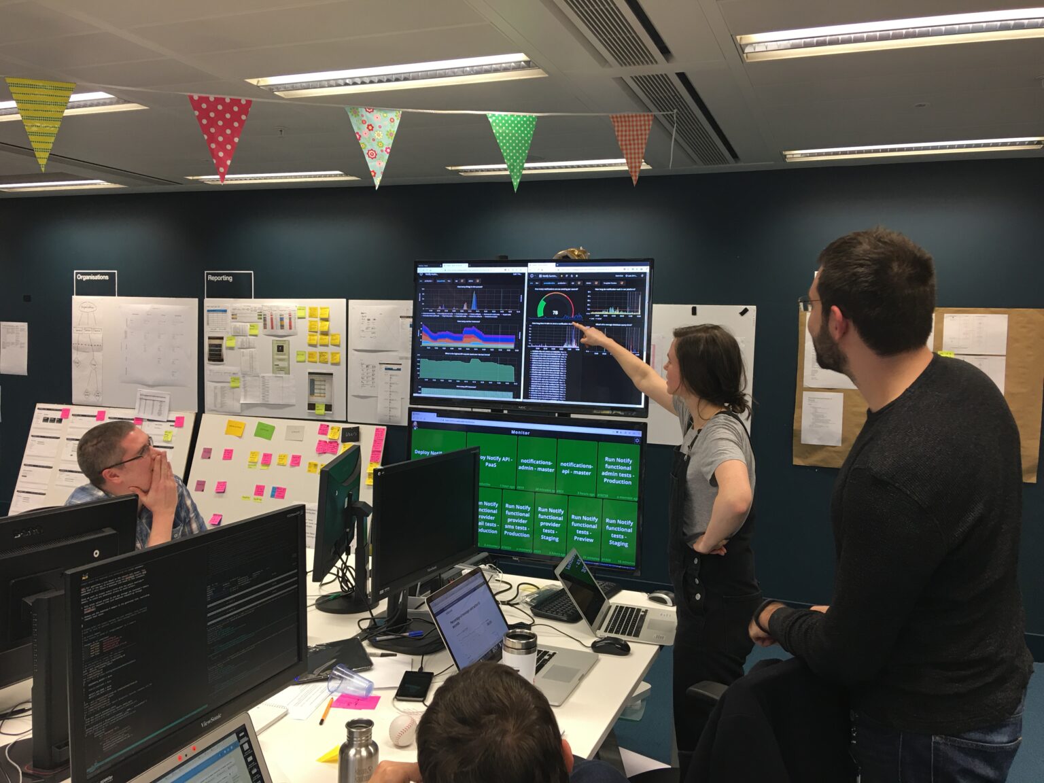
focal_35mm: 29
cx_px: 522
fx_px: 875
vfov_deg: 48.2
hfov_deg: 61.7
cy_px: 392
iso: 32
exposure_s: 1/17
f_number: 2.2
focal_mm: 4.15
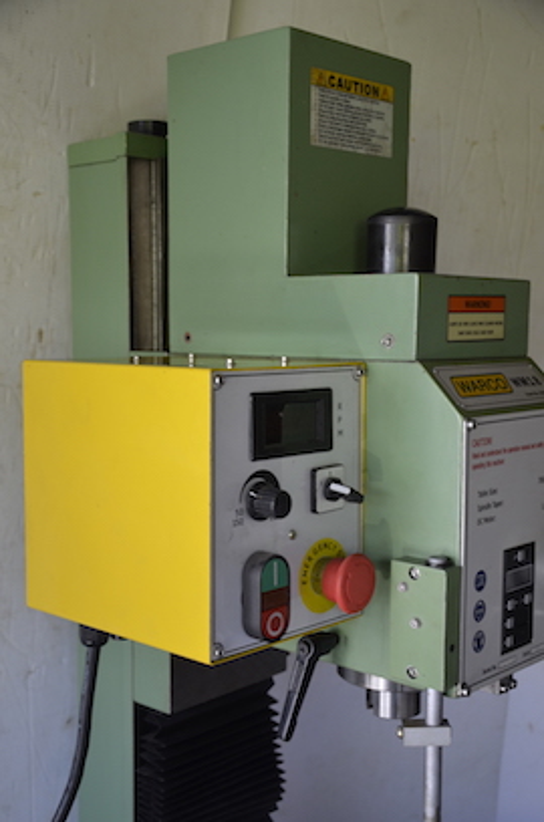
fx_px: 1094
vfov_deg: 41.2
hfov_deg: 27.9
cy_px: 411
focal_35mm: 48
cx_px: 272
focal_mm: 32
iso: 400
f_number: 4.5
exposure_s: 1/80
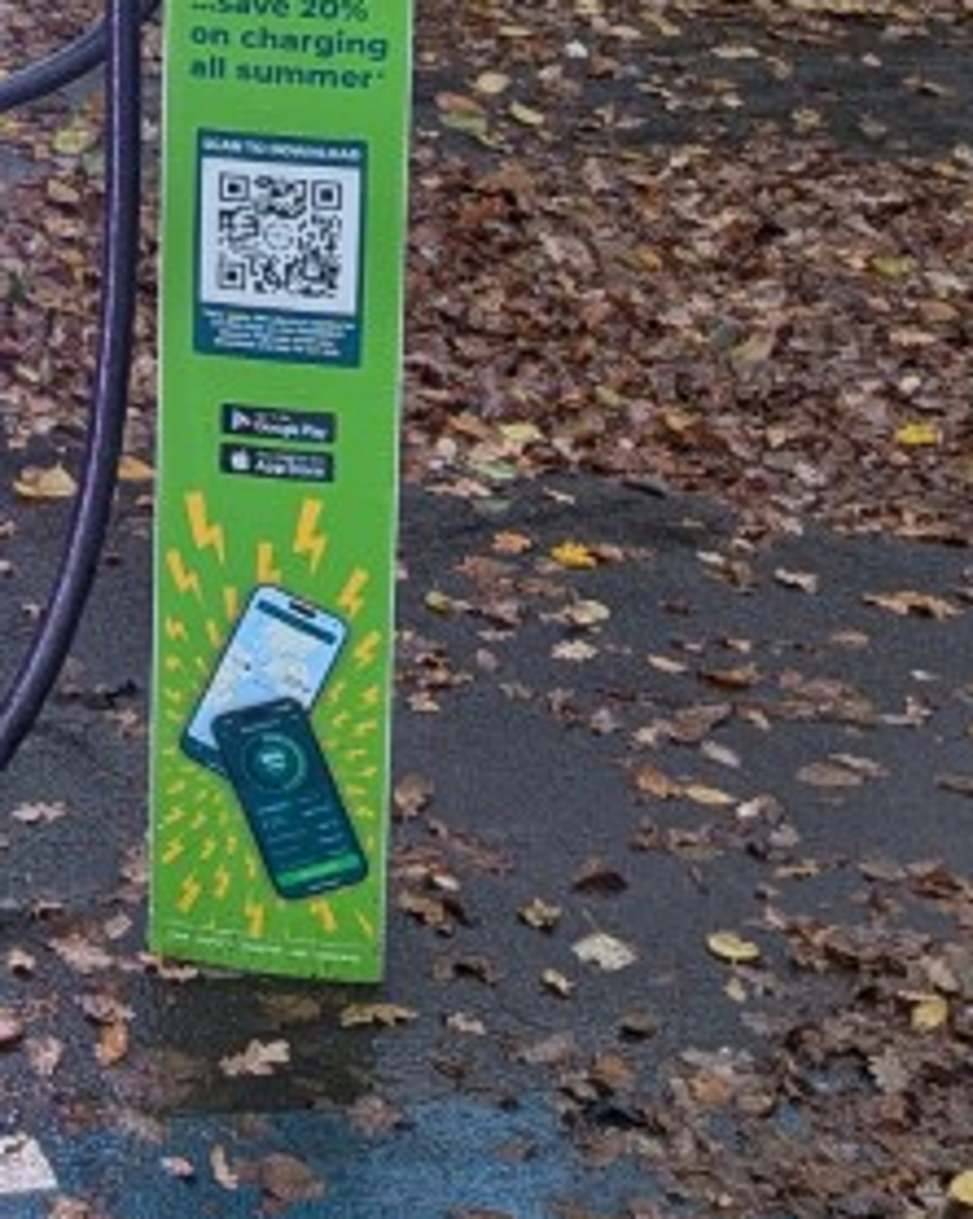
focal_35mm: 101
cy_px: -180
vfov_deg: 18.2
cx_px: -370
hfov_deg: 14.4
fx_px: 3640
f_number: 1.85
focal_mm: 6.81
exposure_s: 1/33.6
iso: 41
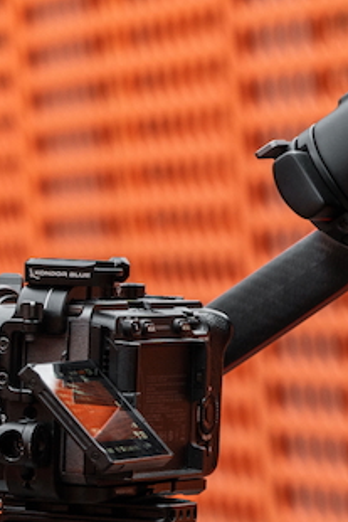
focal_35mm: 351
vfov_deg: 5.9
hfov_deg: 3.8
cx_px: -533
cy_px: 349
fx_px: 5083
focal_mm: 85
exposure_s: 1/80
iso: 250
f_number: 5
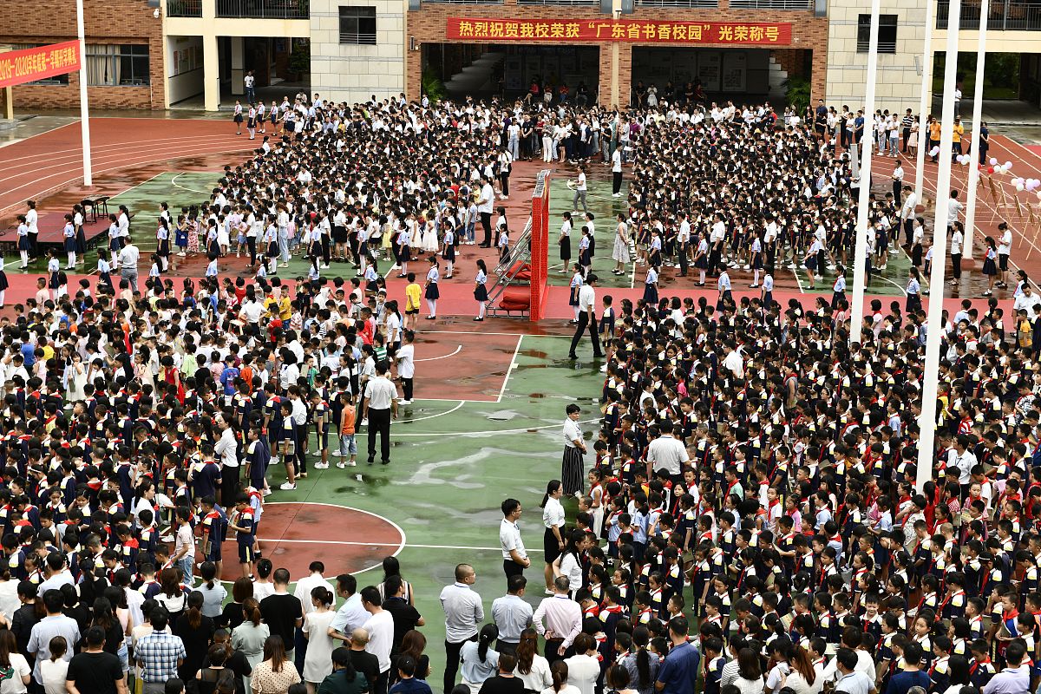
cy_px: 347
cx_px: 520
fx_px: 1793
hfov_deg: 32.4
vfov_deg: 21.9
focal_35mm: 62
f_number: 6.3
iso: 320
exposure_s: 1/500
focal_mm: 62
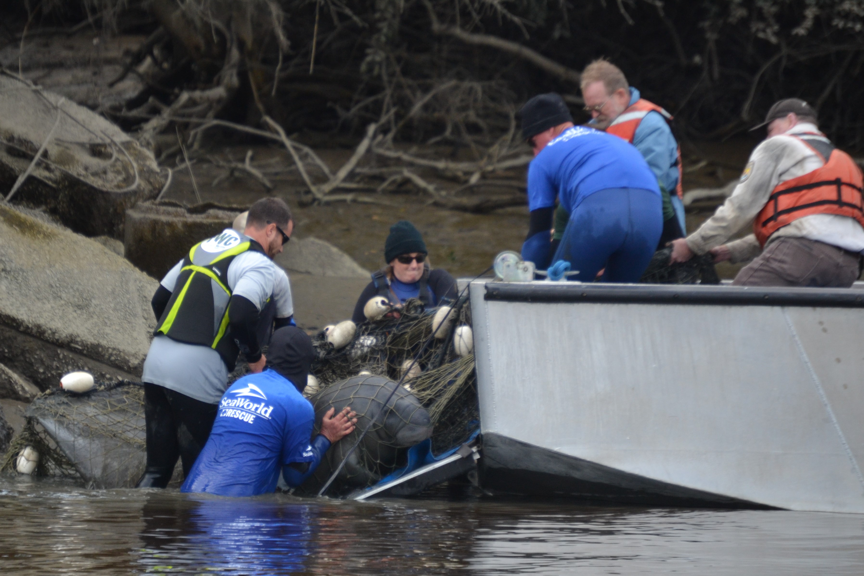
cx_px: 432
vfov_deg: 4.6
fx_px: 7199
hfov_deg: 6.9
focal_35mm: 300
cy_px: 288
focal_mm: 200
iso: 560
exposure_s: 1/500
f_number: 5.6
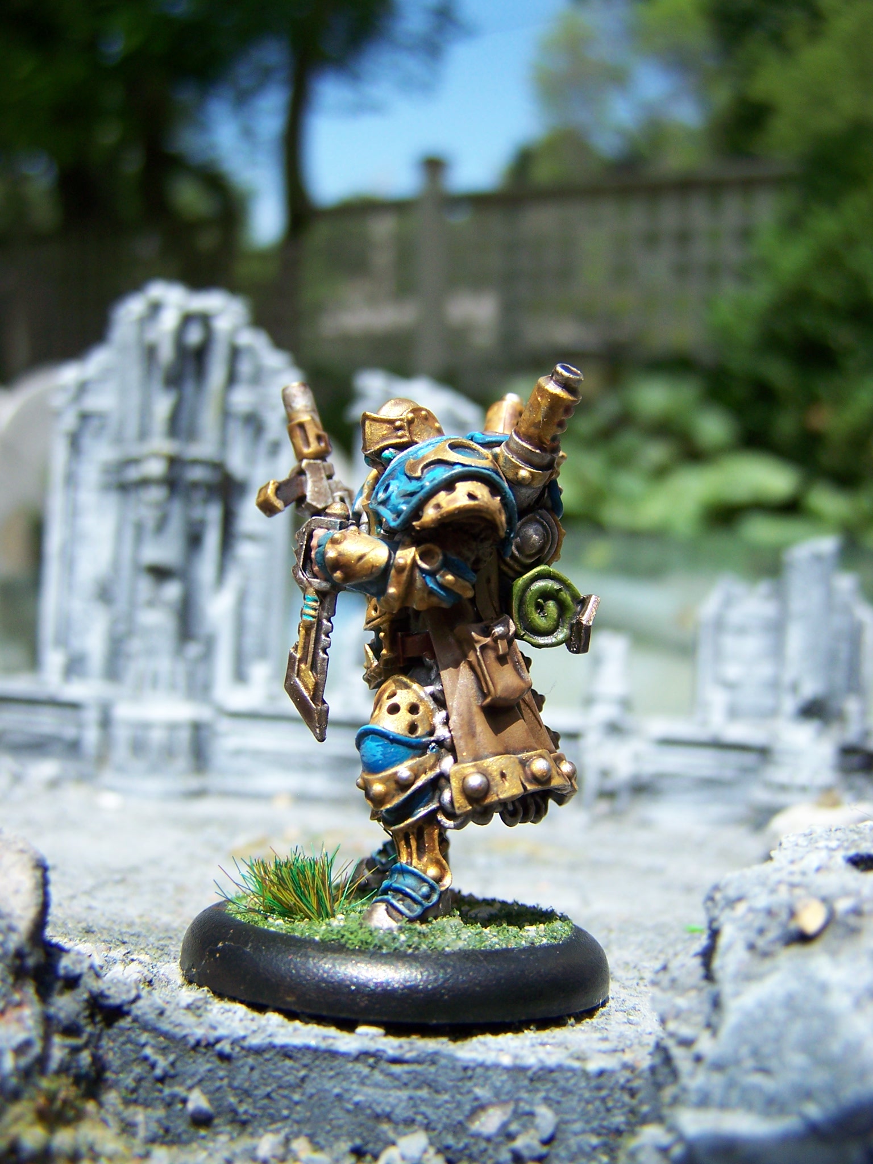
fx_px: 1278
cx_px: 436
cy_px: 582
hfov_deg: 37.7
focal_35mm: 38
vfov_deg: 49.0
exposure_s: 1/1000
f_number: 2.8
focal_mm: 6.3
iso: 80
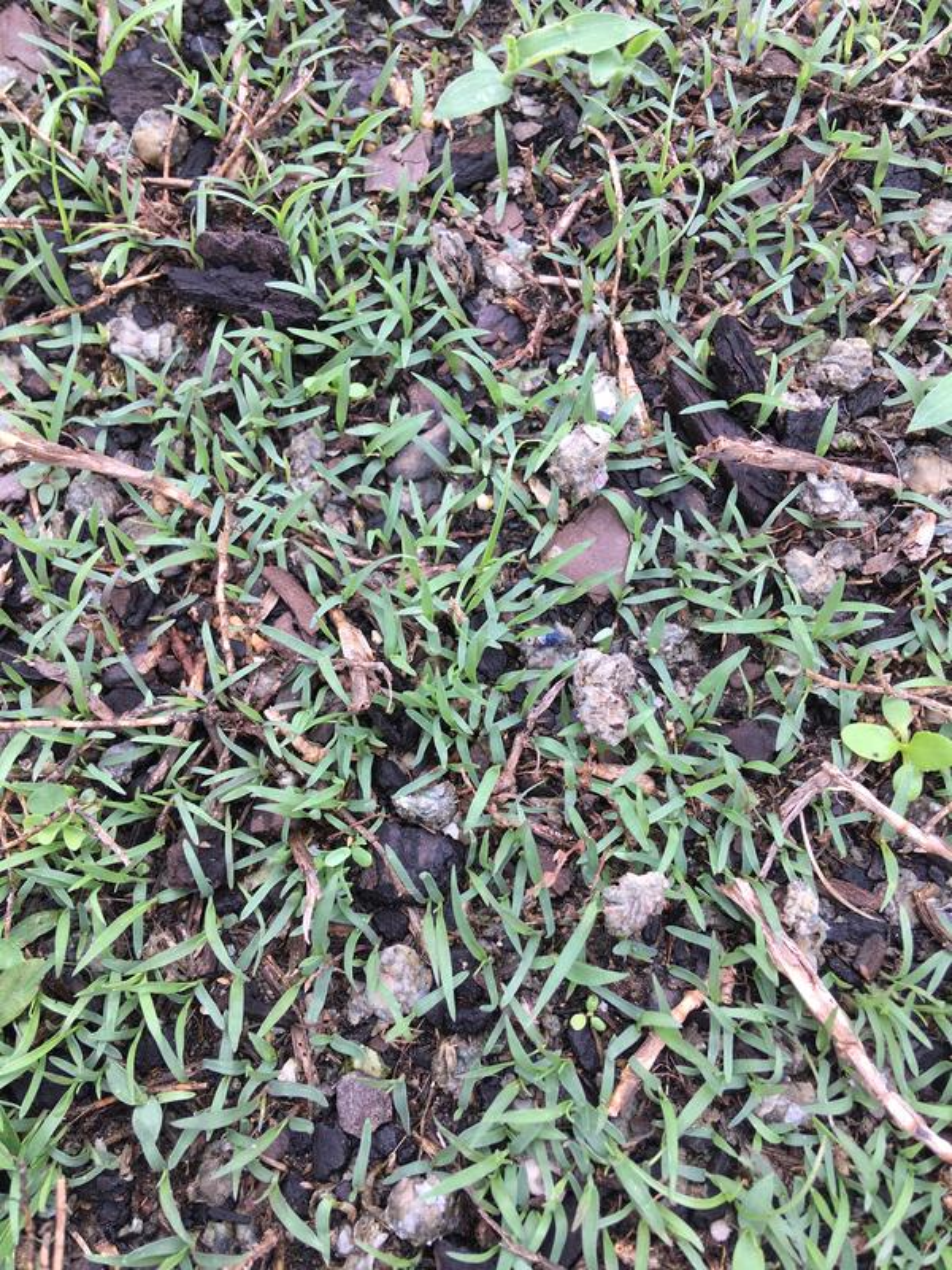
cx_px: 476
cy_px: 635
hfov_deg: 48.2
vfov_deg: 61.7
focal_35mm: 29
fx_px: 1063
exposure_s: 1/225
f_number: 2.2
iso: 25
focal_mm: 4.15
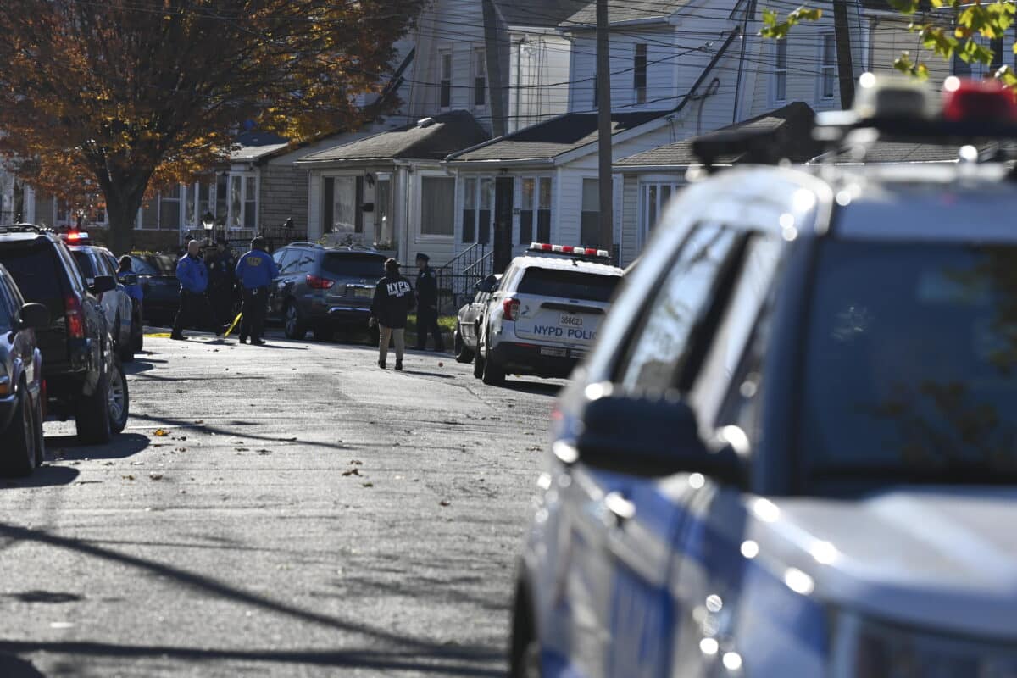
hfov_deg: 10.3
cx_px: 508
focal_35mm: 200
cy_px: 339
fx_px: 5650
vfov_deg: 6.9
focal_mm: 200
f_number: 6.3
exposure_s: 1/2000
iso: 400
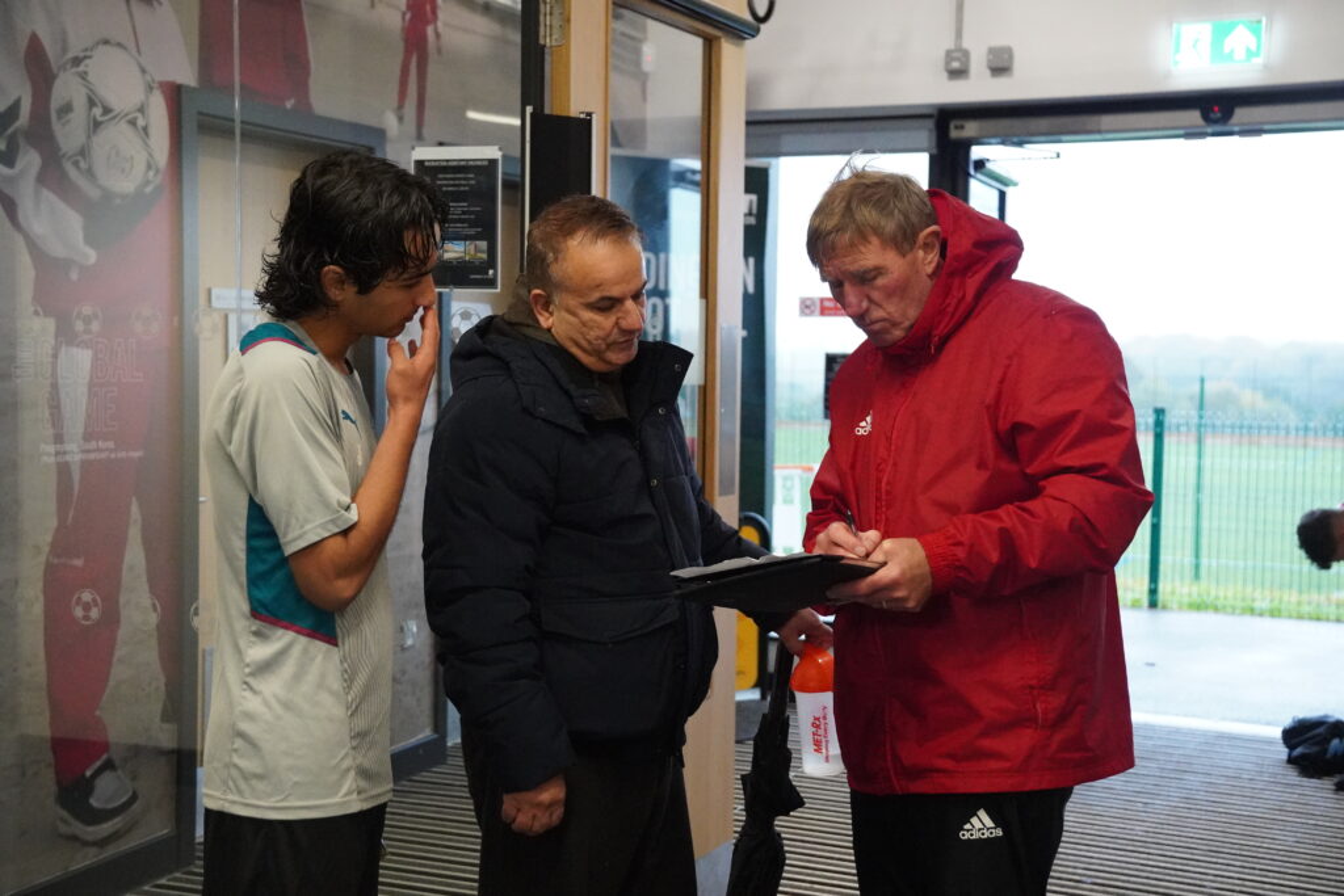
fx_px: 1792
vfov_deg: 28.1
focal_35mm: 48
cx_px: 672
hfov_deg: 41.1
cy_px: 448
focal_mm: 32
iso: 6400
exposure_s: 1/800
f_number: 2.8
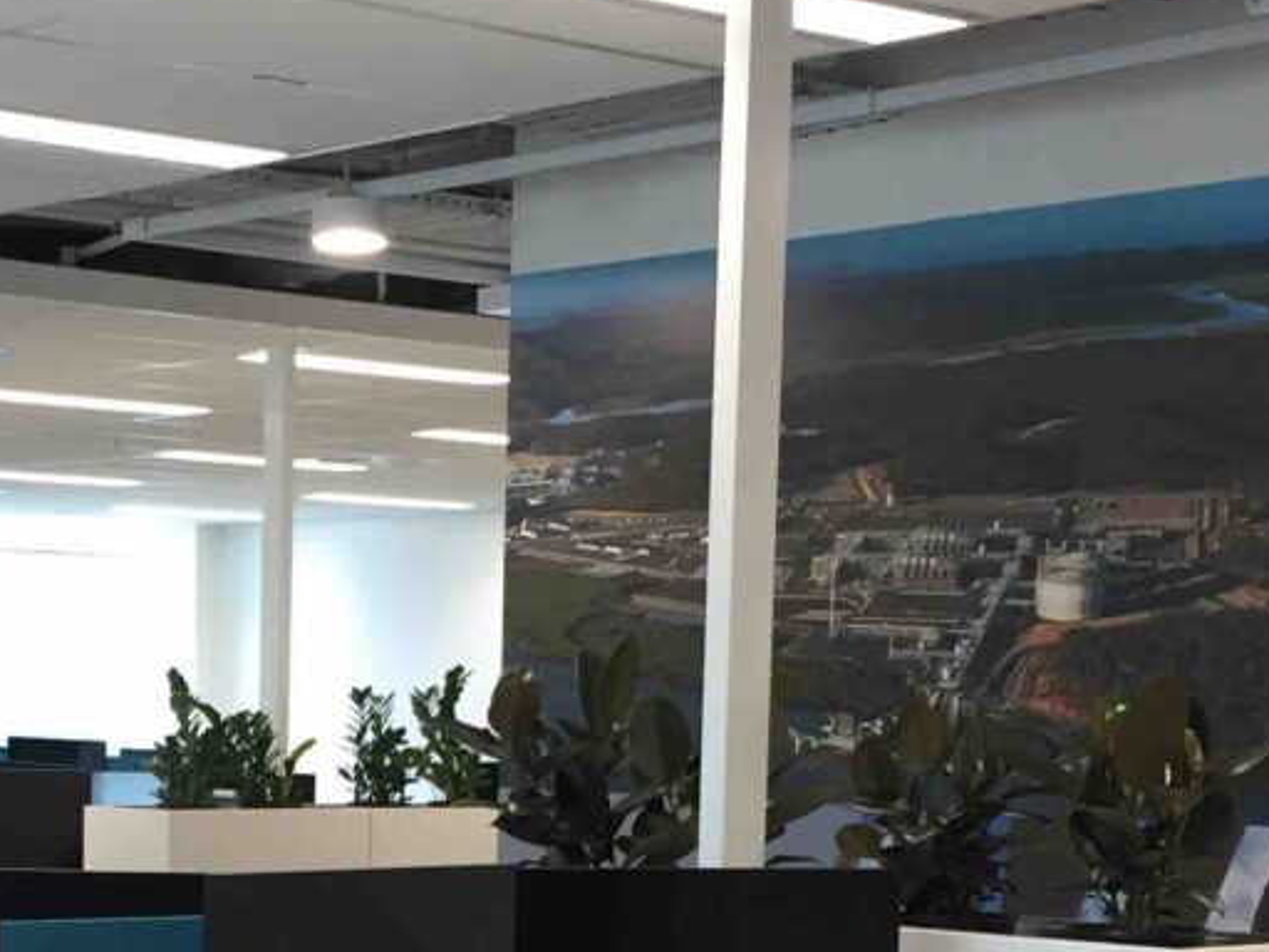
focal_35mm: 87
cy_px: 974
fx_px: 3189
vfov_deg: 16.6
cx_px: 213
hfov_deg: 22.1
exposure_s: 1/33
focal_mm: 4.15
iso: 50
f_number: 2.2
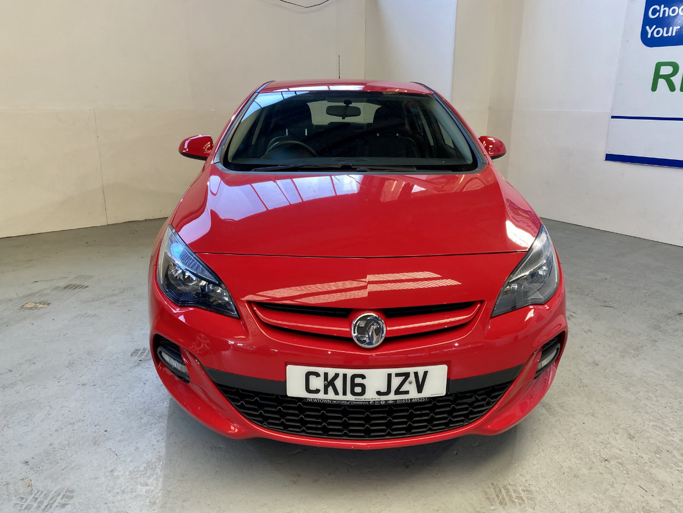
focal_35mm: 26
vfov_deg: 53.1
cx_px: 342
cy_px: 256
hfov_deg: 67.3
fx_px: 513
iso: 100
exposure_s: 1/100
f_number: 1.8
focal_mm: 4.2
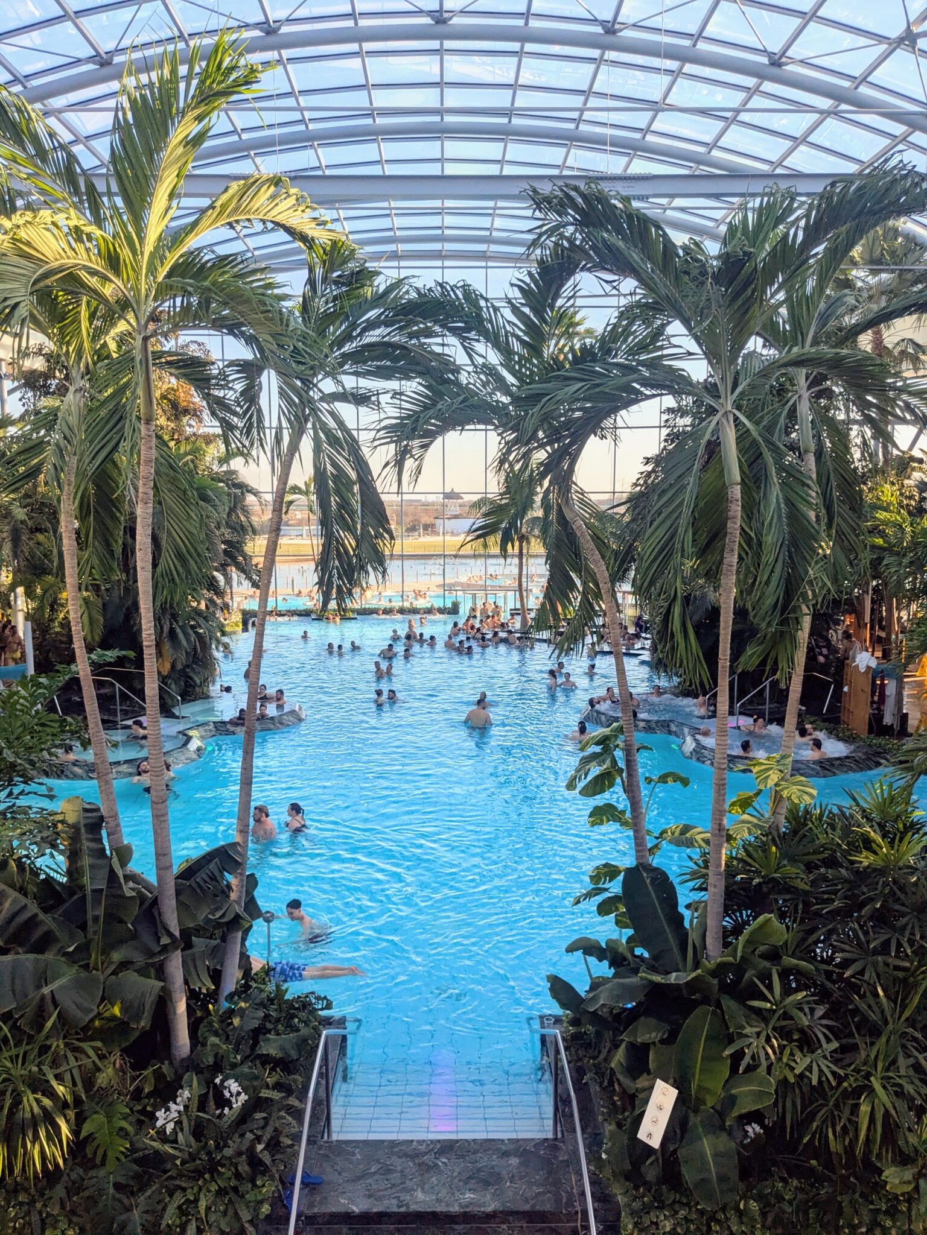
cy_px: 618
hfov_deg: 51.4
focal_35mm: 27
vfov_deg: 65.3
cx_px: 464
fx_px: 964
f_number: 1.73
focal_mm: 4.38
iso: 55
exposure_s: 1/1299
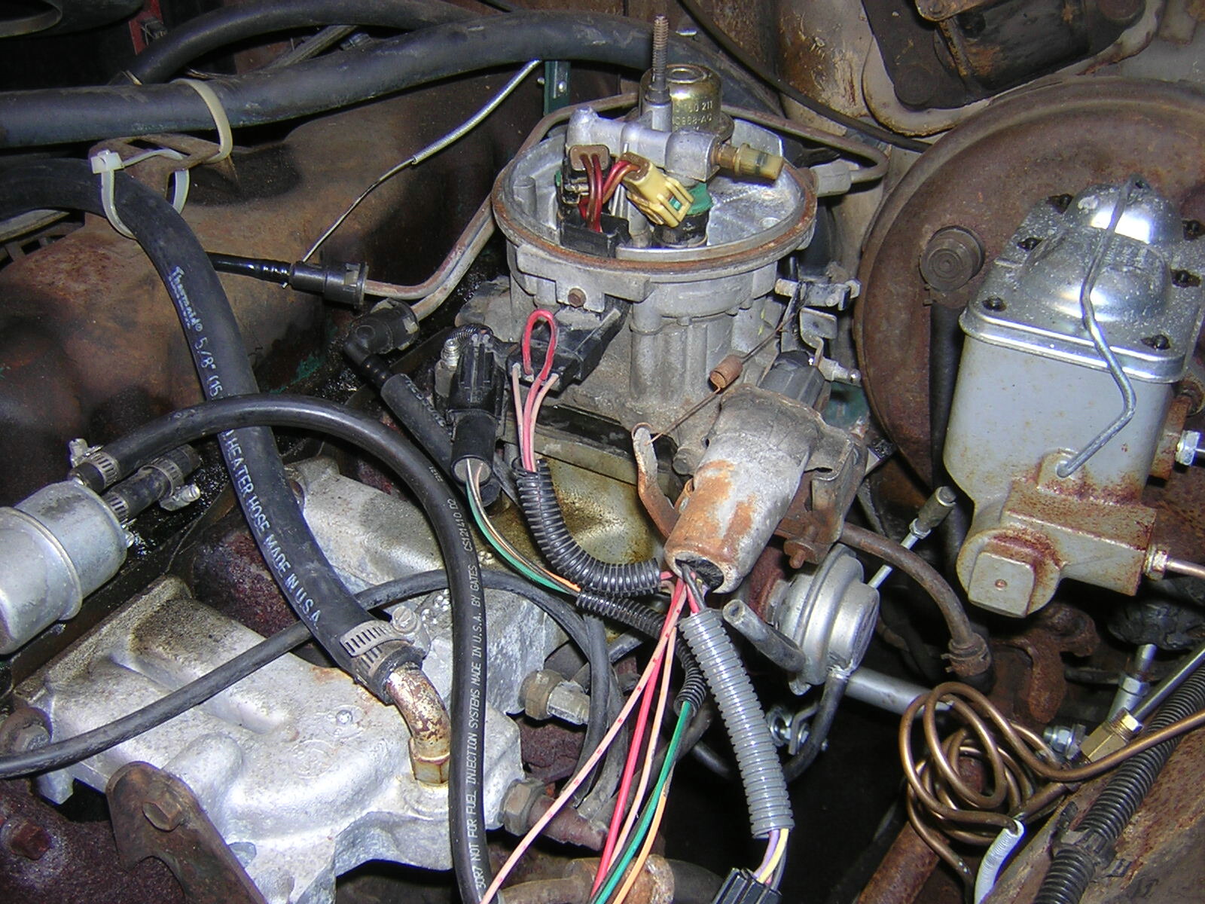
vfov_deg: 39.7
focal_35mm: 36
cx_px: 602
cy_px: 452
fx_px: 1253
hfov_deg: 51.4
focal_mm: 4.7
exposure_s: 1/60.1
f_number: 2.6
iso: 100
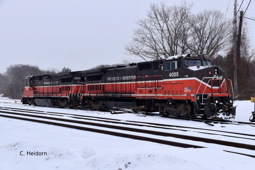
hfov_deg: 42.3
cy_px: 85
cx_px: 128
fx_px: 329
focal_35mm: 46
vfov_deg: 29.0
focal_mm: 31
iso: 200
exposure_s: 1/320
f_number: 9
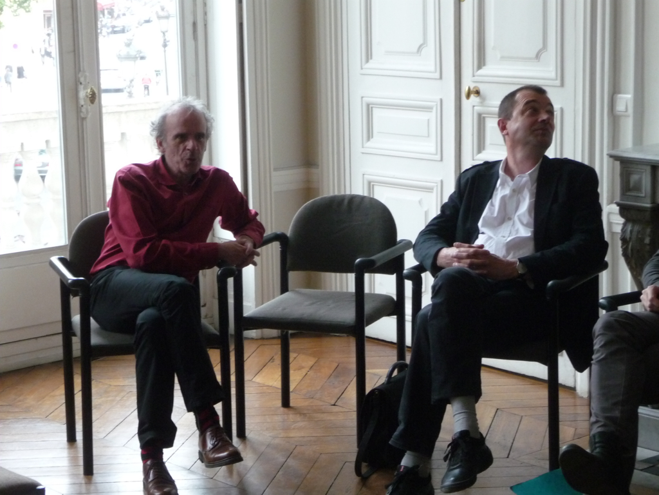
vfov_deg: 15.4
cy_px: 248
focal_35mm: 96
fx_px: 1828
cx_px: 330
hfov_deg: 20.4
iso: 400
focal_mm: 16.3
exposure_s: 1/30
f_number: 4.7
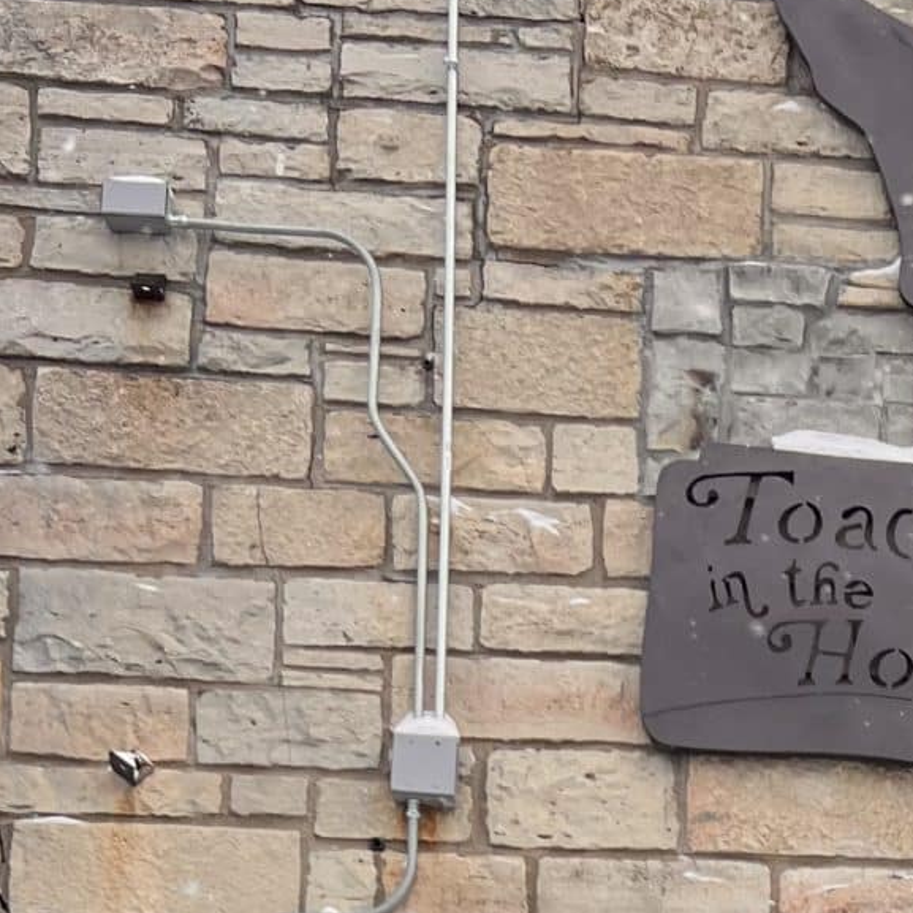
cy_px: 1622
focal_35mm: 102
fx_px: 3044
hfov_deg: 16.1
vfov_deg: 14.9
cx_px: 1228
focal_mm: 5.7
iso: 50
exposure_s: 1/1431
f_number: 1.5
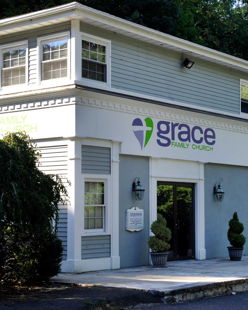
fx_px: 716
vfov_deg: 24.4
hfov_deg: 19.6
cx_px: 163
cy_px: 156
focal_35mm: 78
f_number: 5.6
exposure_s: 1/250
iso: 400
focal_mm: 55
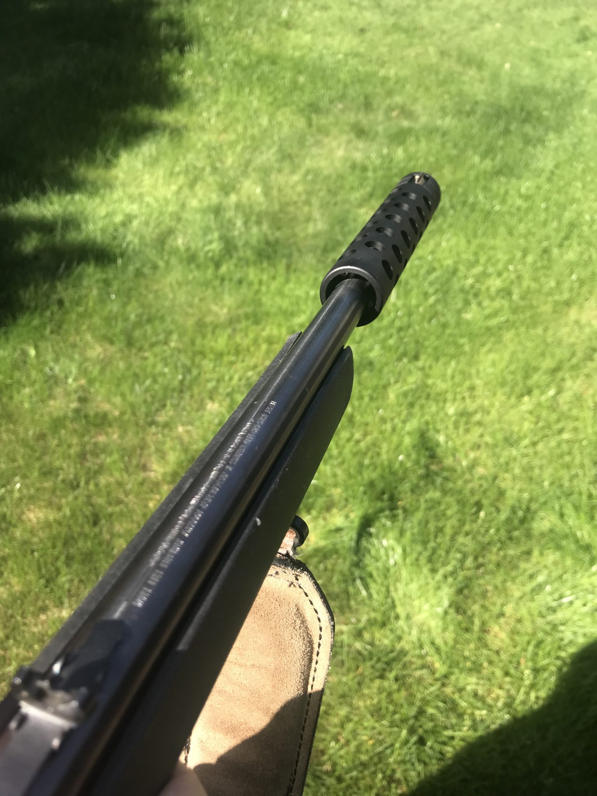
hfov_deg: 49.7
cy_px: 398
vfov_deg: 63.4
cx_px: 298
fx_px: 644
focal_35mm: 28
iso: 20
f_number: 1.8
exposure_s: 1/651
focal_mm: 3.99
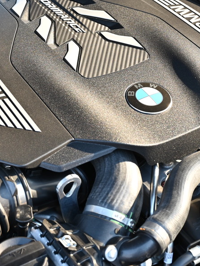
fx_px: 655
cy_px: 78
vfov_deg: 22.9
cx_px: 93
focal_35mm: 85
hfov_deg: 17.4
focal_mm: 41
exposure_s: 1/50
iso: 250
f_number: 6.3
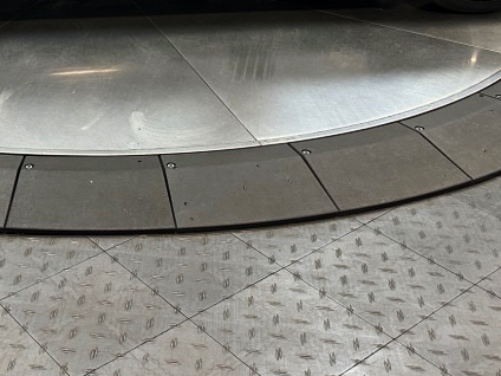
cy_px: -30
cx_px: 92
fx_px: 839
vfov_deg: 23.8
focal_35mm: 58
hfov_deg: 32.2
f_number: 1.78
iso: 320
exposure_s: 1/60
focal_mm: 6.86
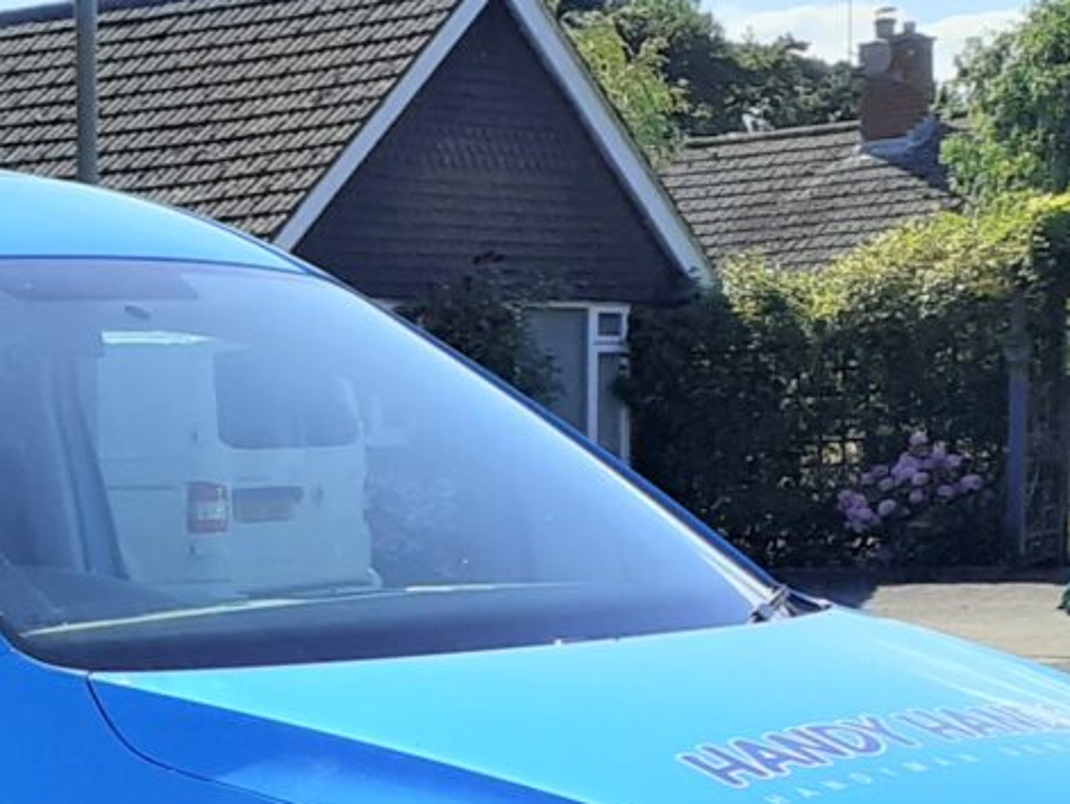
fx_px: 2722
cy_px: 655
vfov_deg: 16.7
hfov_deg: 19.2
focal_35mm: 88
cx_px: -584
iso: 40
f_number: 1.9
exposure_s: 1/1484
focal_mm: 3.6
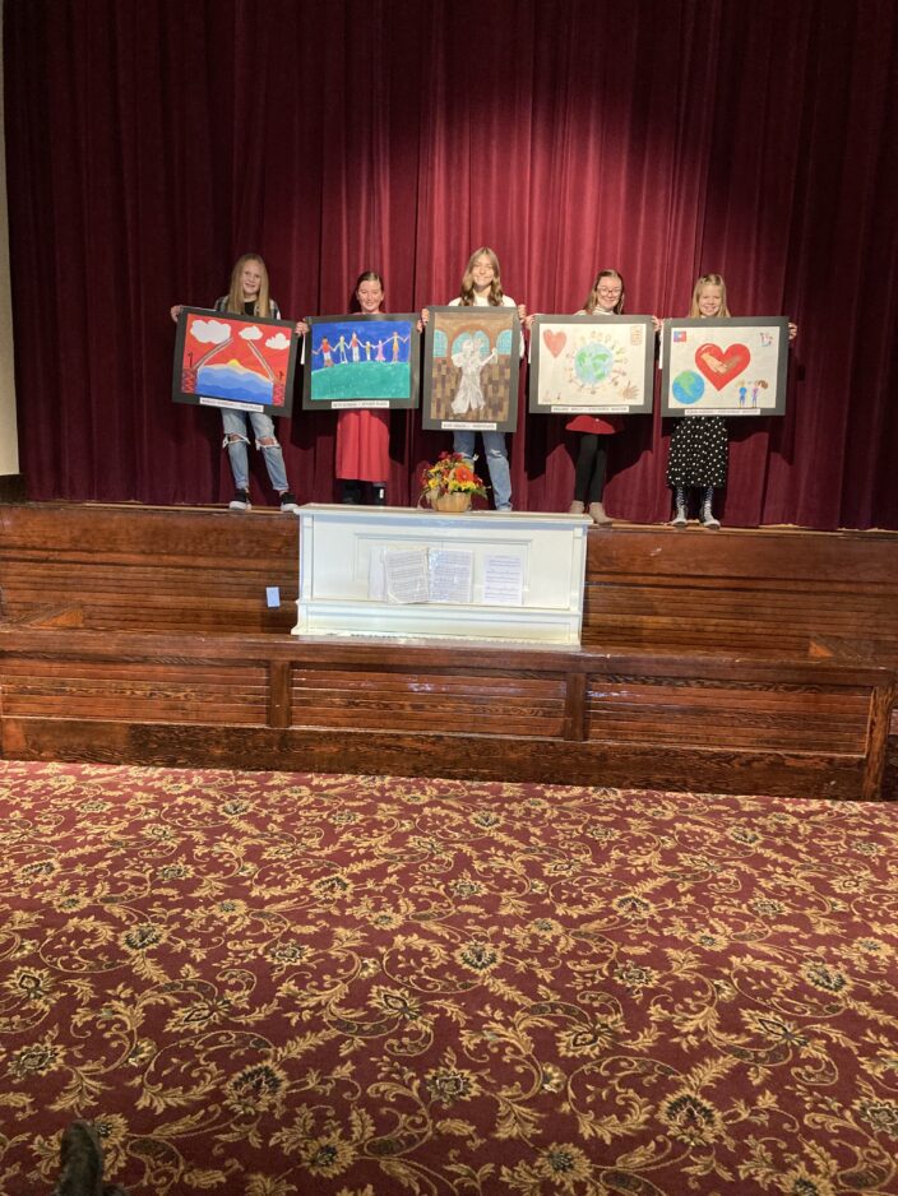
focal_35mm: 28
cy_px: 598
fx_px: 968
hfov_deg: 49.8
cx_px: 449
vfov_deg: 63.4
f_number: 1.8
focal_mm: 3.99
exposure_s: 1/30
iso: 400
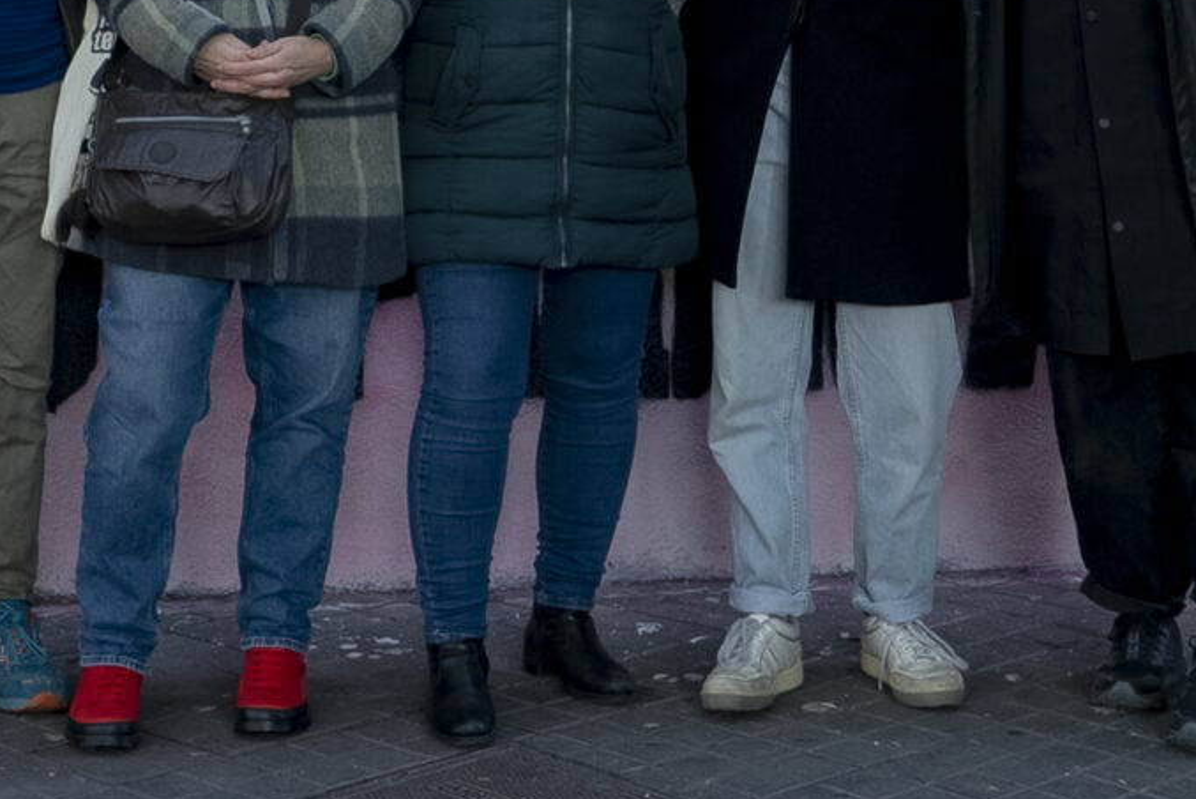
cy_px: -331
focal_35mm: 112
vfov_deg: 11.8
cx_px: 352
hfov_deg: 18.2
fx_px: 3722
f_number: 4
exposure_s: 1/125
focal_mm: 25
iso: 1600
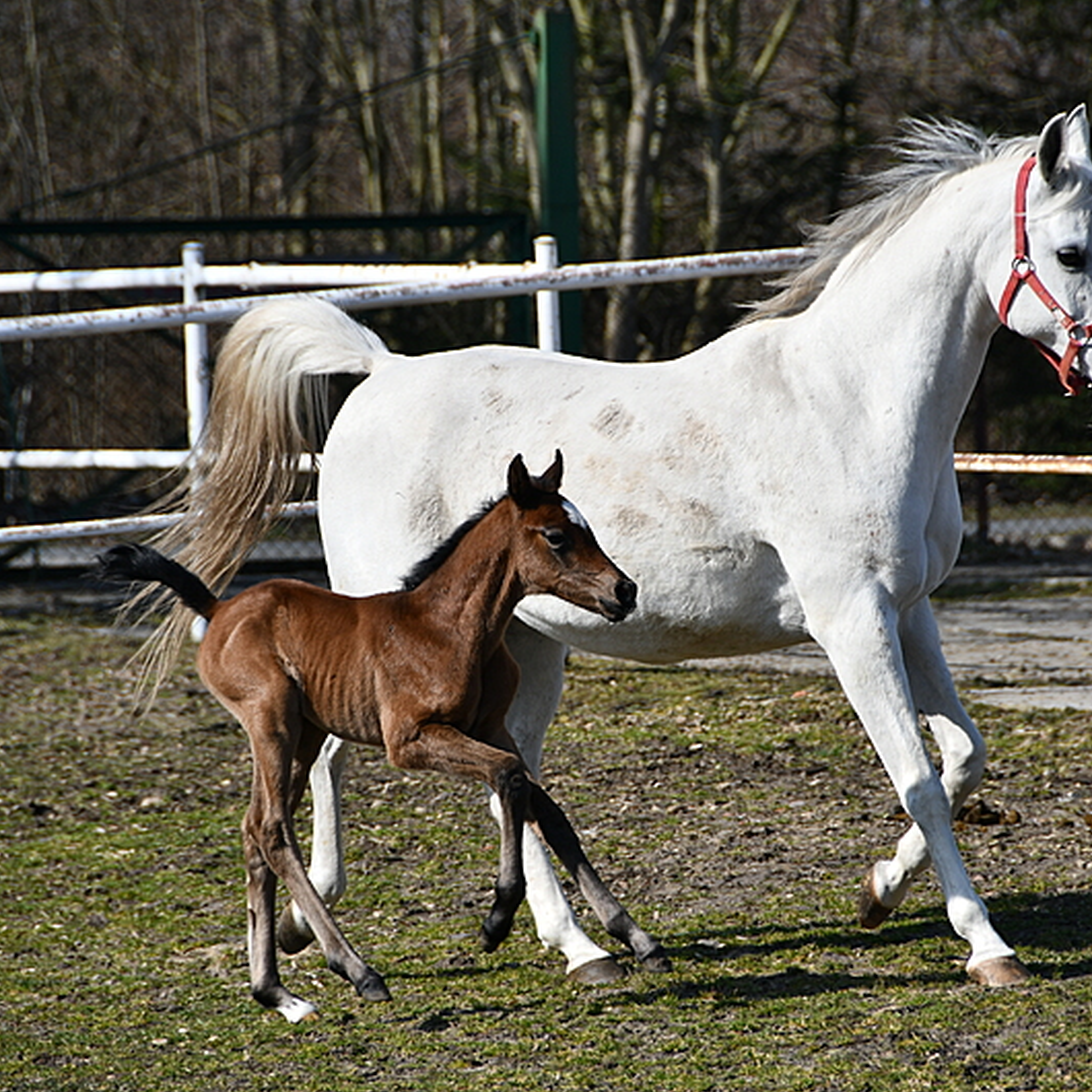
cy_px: 545
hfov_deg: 4.6
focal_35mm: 385
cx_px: 616
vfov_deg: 4.6
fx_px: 13741
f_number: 5.6
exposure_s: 1/800
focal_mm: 200
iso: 100
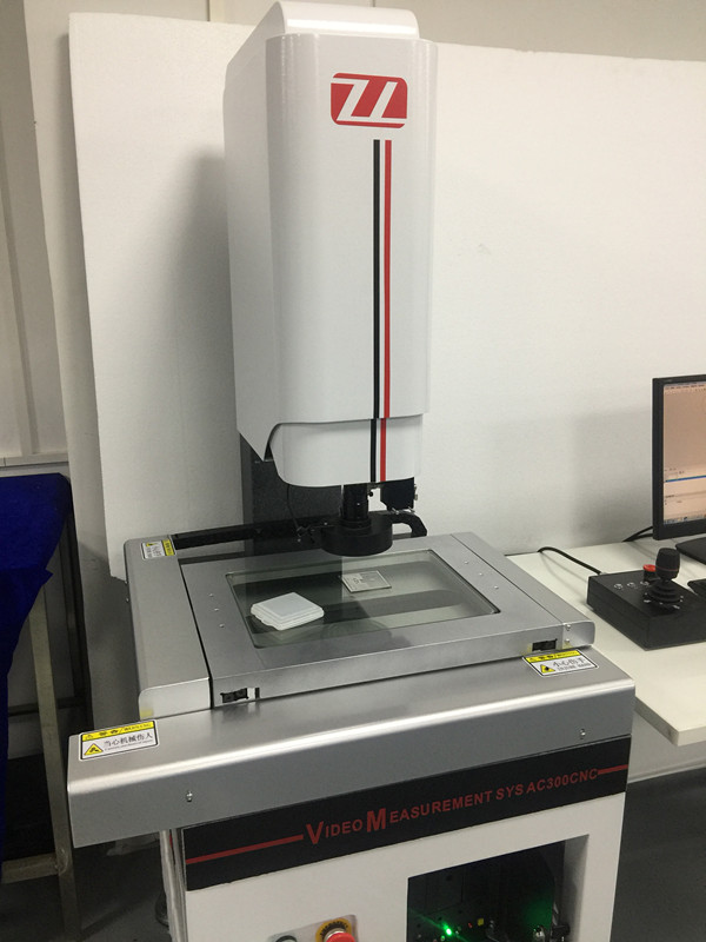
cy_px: 471
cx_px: 353
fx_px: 789
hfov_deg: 48.2
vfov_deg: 61.7
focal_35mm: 29
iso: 50
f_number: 2.2
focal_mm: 4.15
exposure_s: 1/33
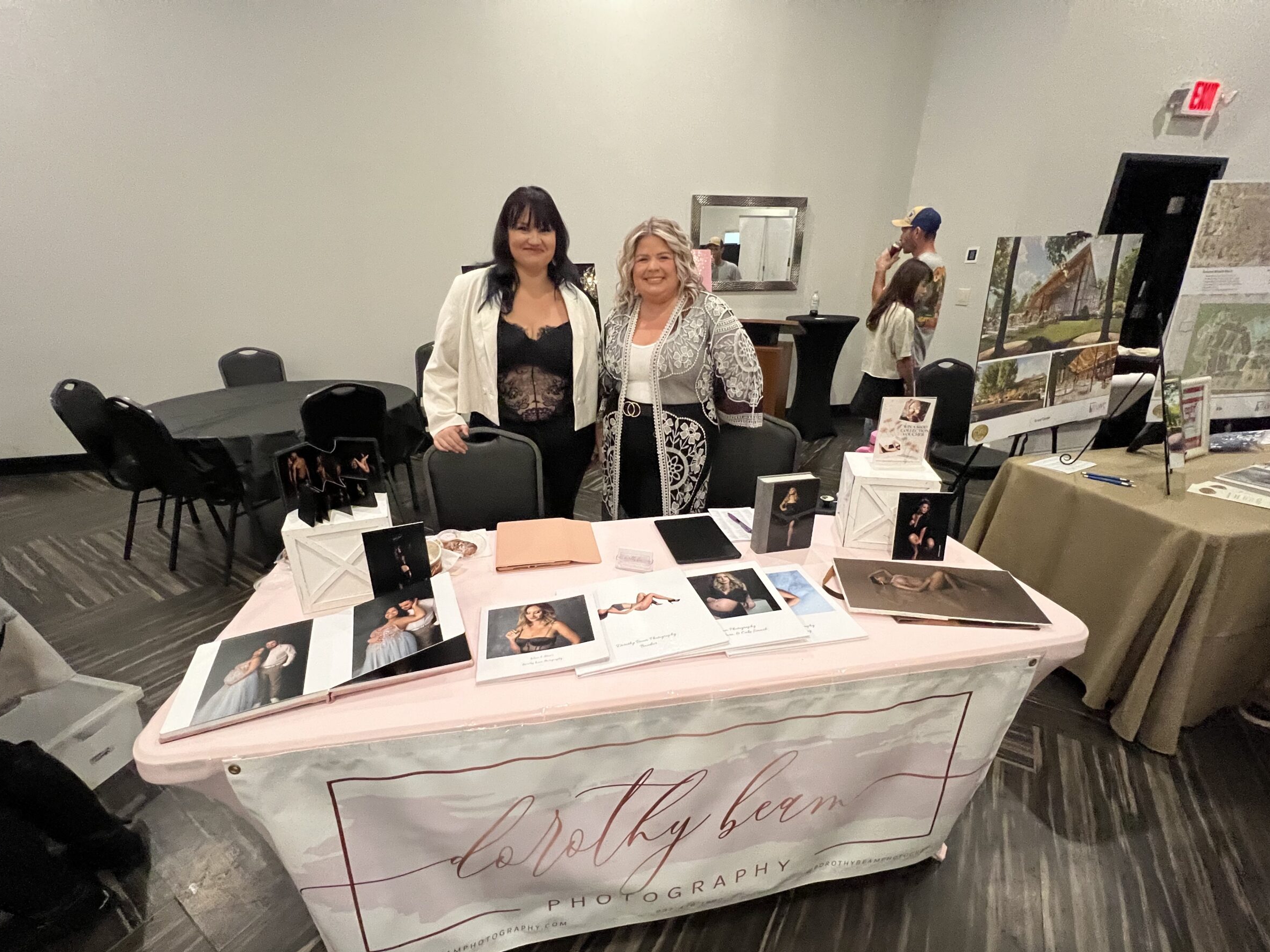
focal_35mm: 14
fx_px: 514
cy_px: 512
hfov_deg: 102.1
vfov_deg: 85.5
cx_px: 626
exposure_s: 1/60
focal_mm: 1.57
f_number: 1.8
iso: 640
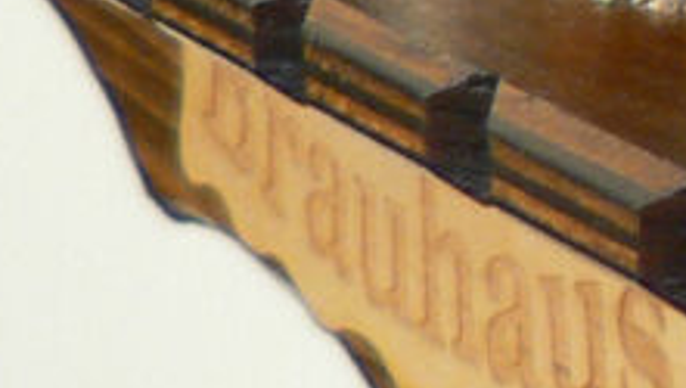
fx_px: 4954
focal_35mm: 272
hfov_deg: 7.1
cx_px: 2039
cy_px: -702
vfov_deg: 4.3
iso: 80
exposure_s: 1/25
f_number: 2.8
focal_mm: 6
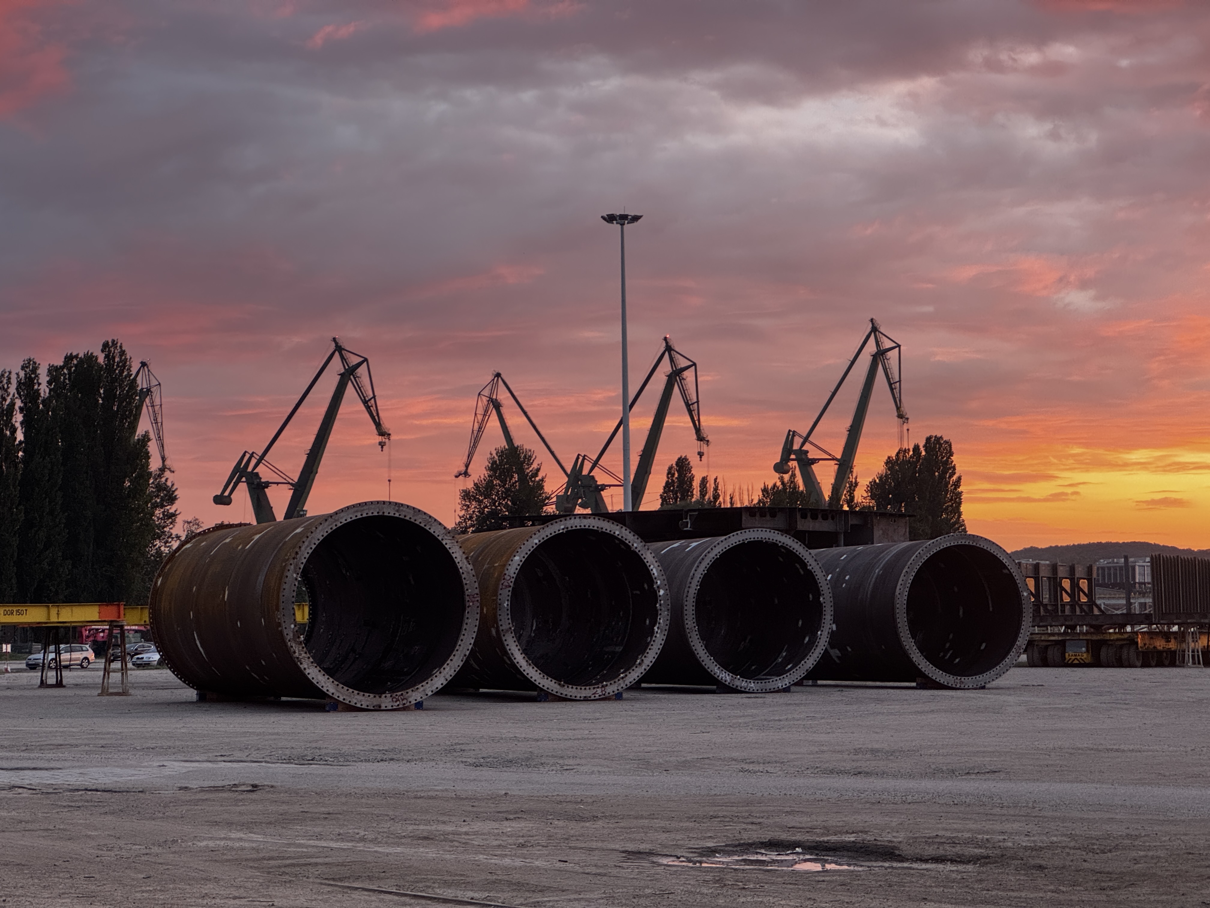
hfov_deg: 25.3
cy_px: 454
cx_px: 605
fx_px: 2692
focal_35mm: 77
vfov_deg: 19.1
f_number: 2.8
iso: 250
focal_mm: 9
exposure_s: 1/60
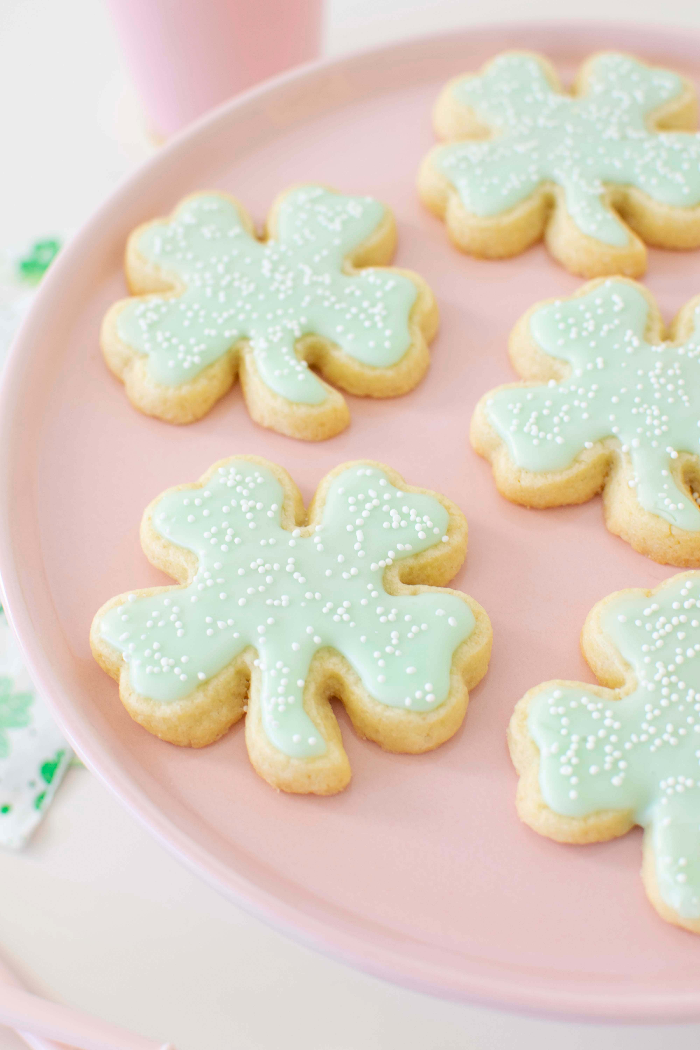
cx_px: 350
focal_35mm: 52
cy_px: 525
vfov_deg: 37.9
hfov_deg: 25.8
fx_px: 1531
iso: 200
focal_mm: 35
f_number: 4
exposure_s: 1/60
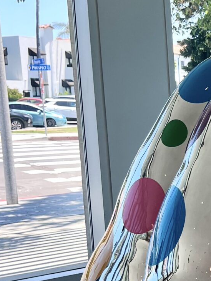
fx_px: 739
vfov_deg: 21.3
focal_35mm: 91
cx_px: 328
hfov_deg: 14.9
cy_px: 223
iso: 50
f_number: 1.5
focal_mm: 5.7
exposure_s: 1/288
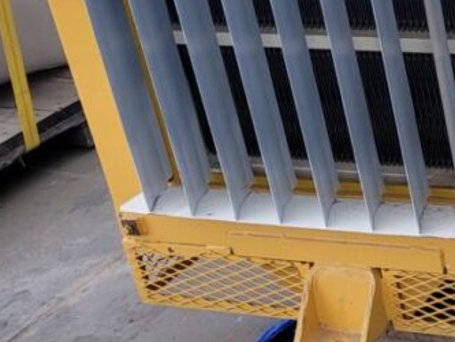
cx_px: 691
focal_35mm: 80
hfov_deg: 20.7
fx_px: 1052
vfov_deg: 18.1
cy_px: 30
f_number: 1.8
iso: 200
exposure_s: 1/100
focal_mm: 5.4
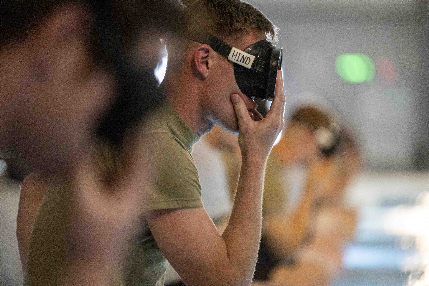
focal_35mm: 201
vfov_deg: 6.8
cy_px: 143
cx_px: 215
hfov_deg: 10.2
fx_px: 2395
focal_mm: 200
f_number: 2.8
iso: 7200
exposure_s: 1/400
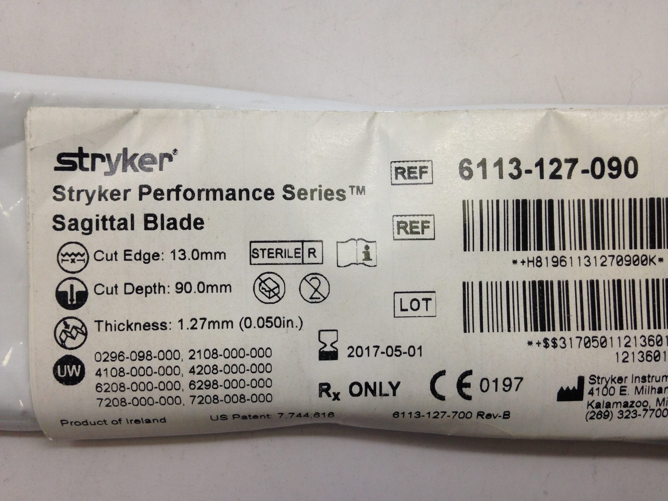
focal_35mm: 33
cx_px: 334
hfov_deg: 55.4
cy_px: 250
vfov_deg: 42.9
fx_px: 637
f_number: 2.4
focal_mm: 4.12
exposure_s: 1/60
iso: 64
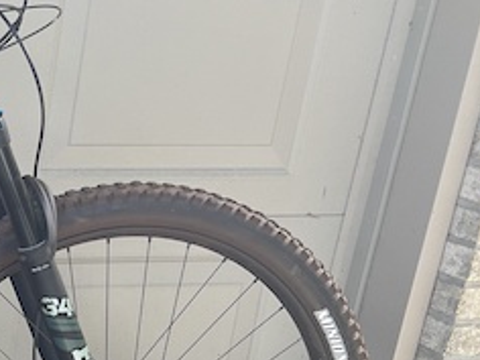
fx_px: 1220
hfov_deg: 18.7
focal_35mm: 88
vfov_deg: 16.4
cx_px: -303
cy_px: 366
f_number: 1.5
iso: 40
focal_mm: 5.7
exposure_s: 1/147
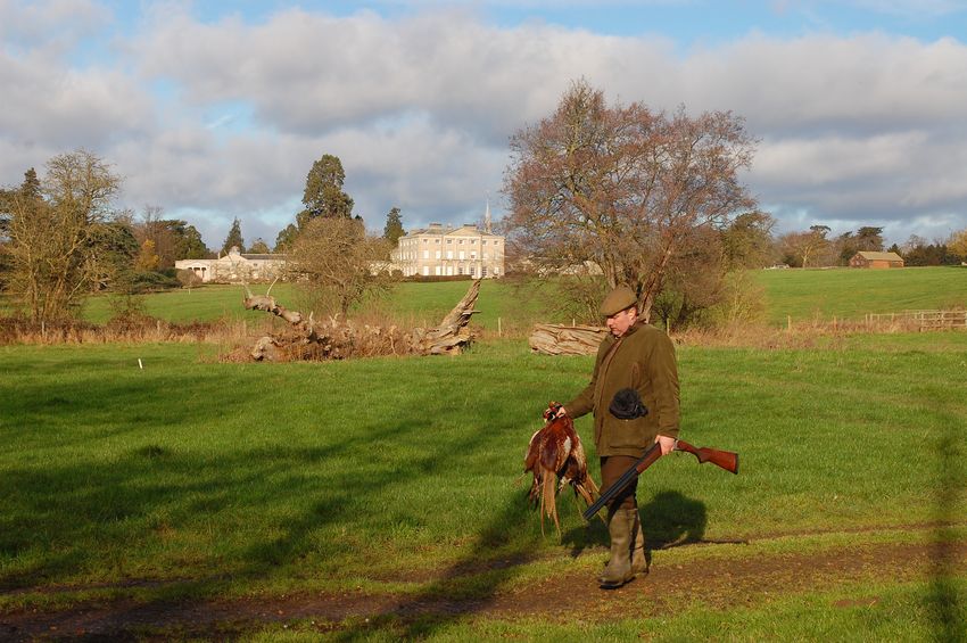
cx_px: 484
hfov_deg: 28.1
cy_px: 322
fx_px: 1932
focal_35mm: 72
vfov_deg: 18.9
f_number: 9
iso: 200
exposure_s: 1/320
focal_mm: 48
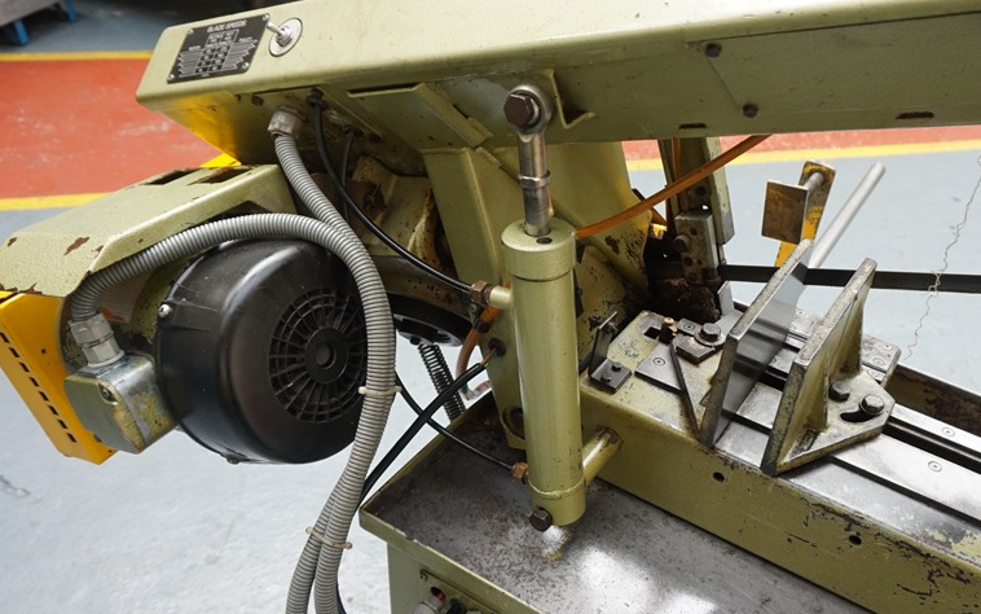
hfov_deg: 57.8
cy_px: 337
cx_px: 573
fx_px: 882
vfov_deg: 38.3
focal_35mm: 33
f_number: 4
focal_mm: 16
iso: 500
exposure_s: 1/160
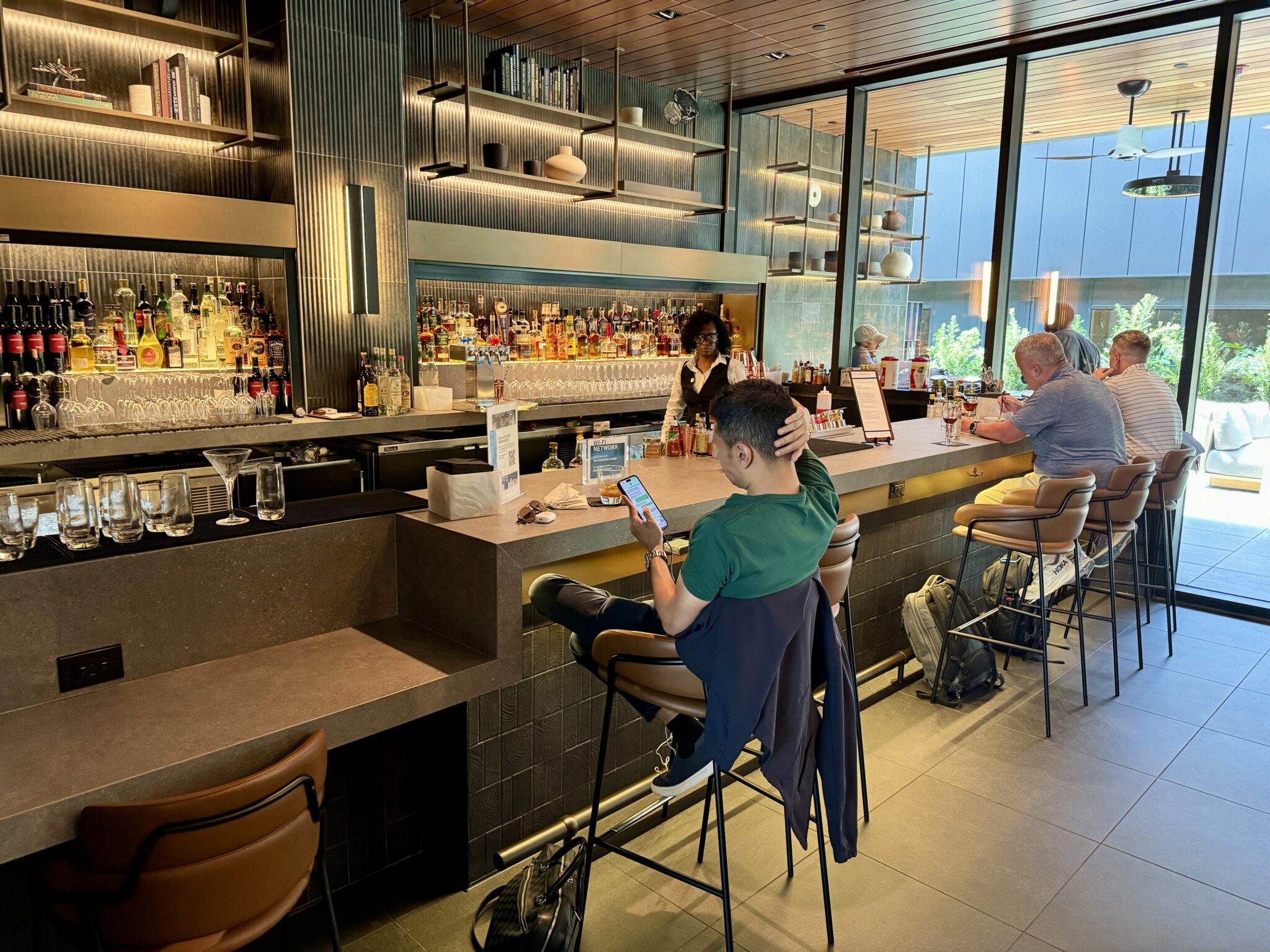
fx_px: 881
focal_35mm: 24
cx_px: 635
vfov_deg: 56.8
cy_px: 476
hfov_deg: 71.6
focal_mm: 6.76
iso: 320
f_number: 1.78
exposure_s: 1/60
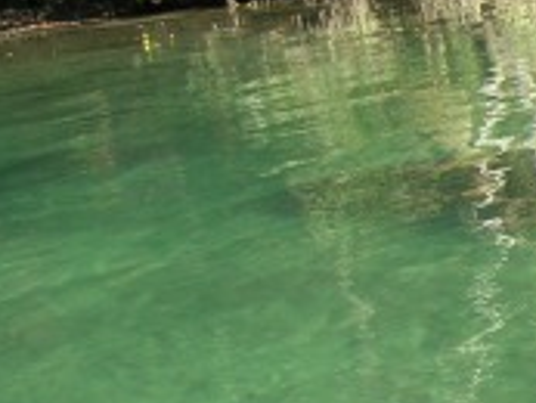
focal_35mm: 118
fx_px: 1828
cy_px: 490
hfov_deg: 15.3
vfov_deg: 12.3
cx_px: 818
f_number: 4.9
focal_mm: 5.7
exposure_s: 1/103
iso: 71
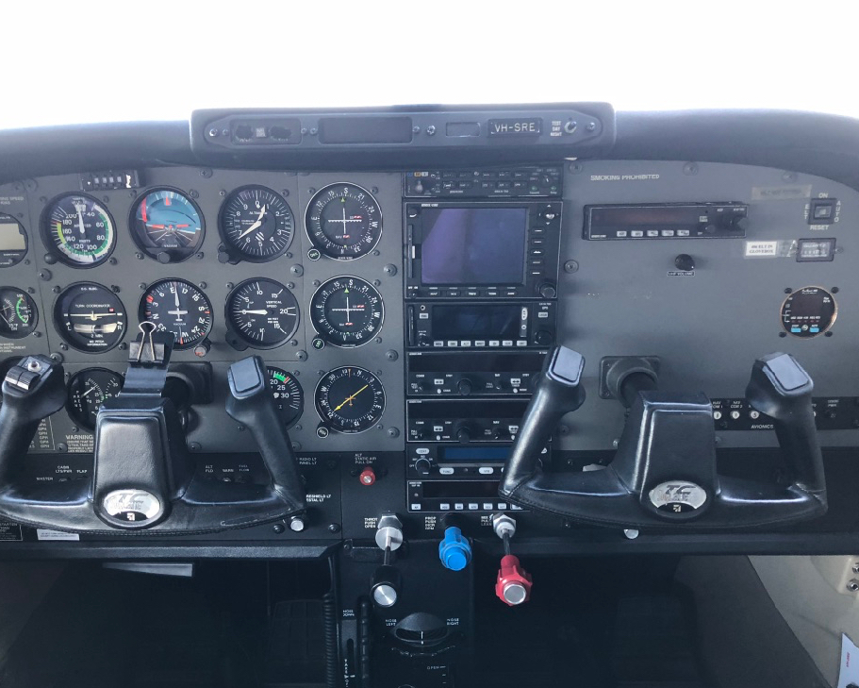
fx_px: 763
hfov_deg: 58.7
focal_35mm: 30
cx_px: 402
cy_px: 352
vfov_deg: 48.5
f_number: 1.8
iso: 40
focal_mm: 4
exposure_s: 1/17
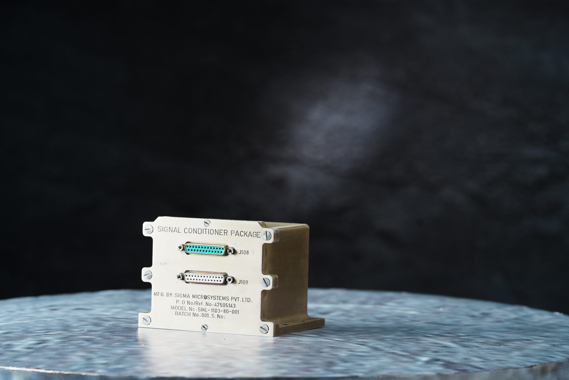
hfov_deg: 15.2
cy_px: 190
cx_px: 284
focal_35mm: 135
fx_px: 2134
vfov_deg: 10.2
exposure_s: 1/160
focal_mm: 135
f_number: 6.3
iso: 500
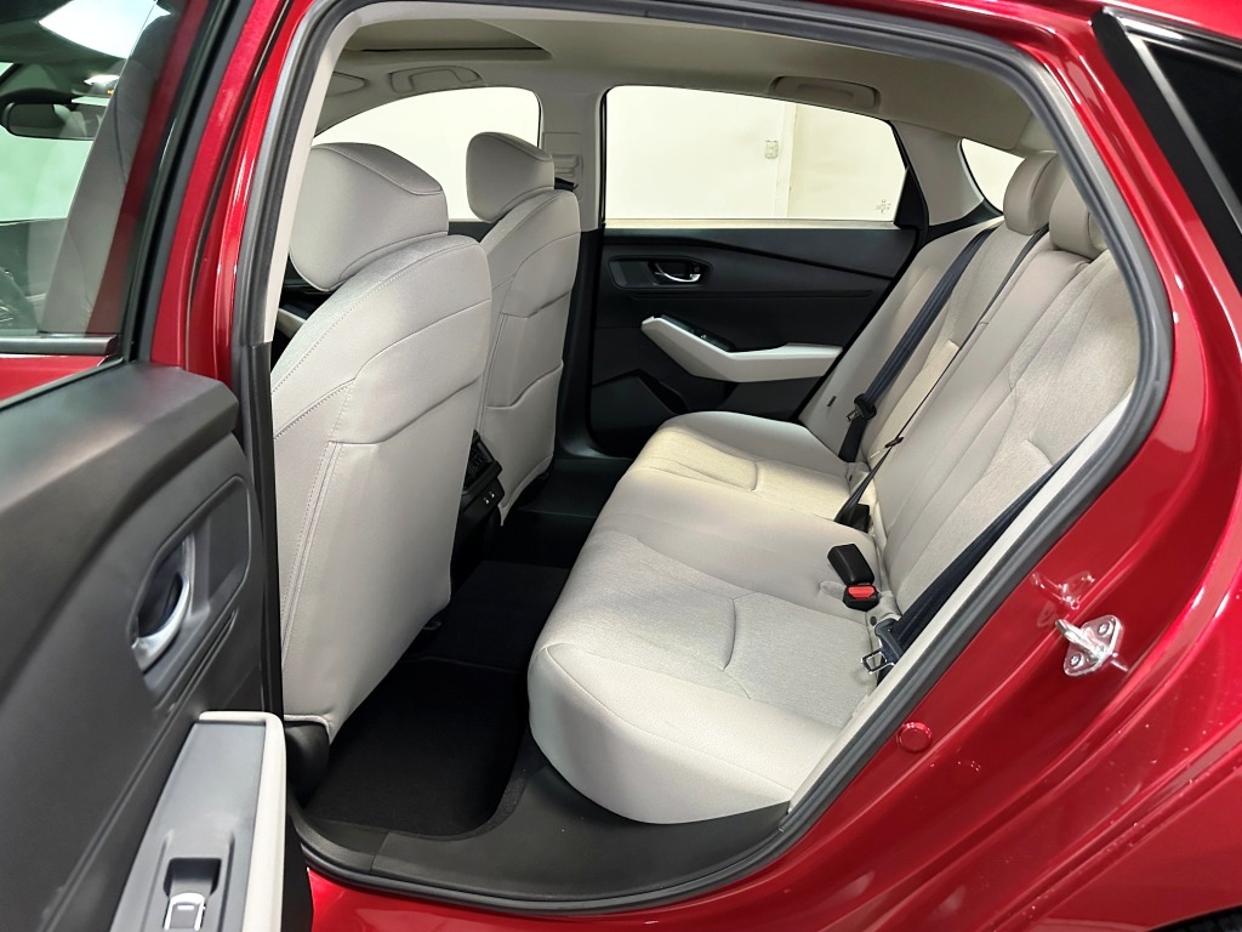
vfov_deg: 56.8
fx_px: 861
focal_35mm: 24
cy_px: 466
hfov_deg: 71.6
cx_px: 621
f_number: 1.78
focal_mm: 6.86
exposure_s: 1/60
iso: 800
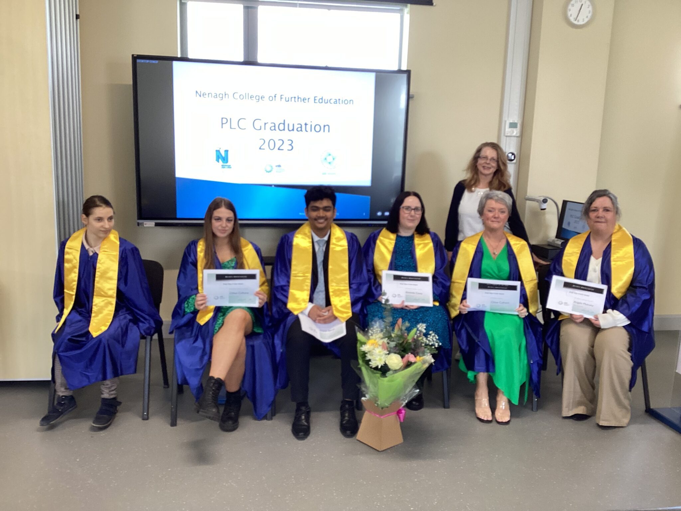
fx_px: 610
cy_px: 256
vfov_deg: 45.4
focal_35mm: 31
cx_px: 340
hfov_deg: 58.4
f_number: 2.4
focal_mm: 3.3
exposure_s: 1/50
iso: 64
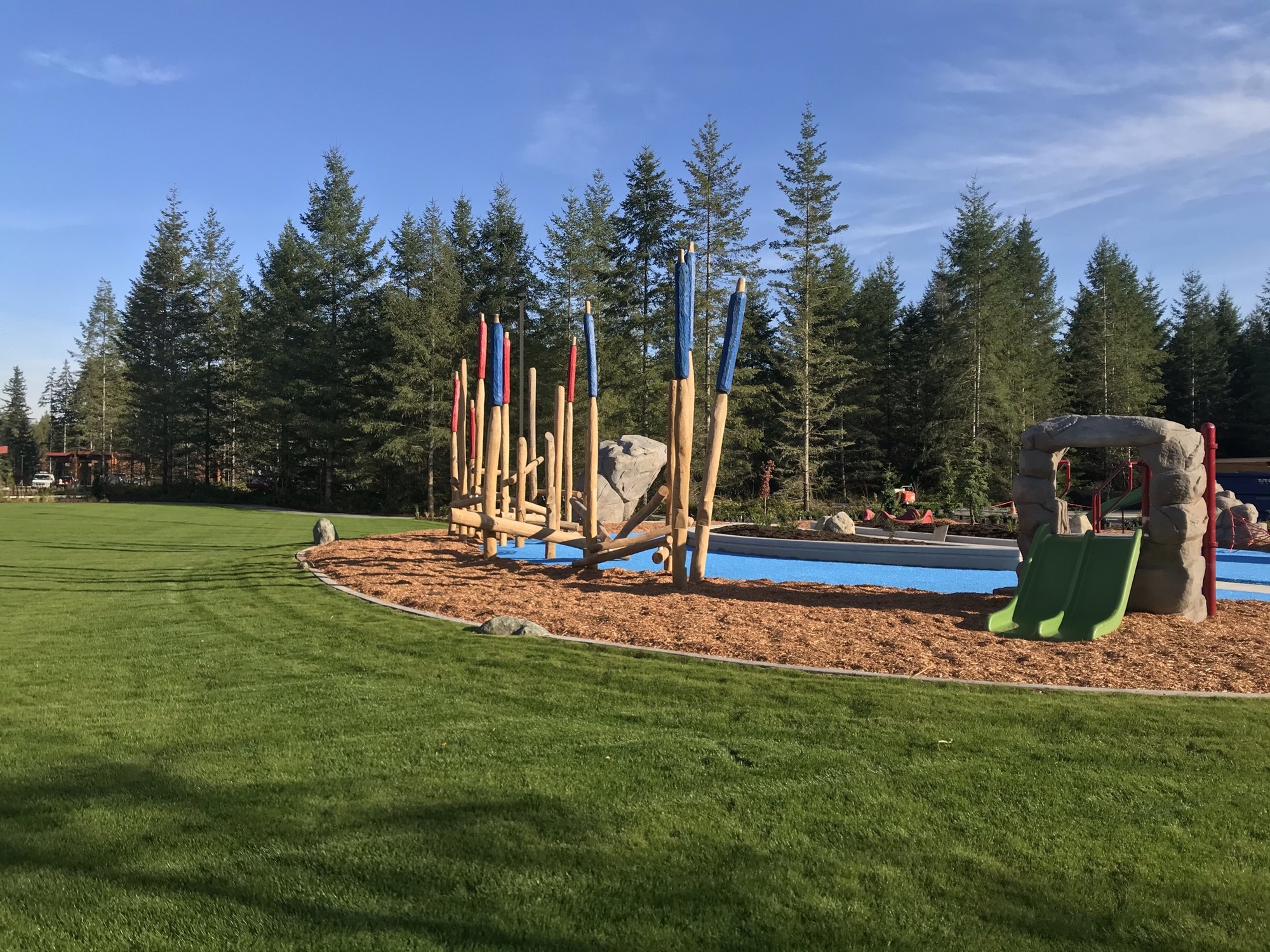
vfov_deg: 49.7
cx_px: 635
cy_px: 476
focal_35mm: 28
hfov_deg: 63.4
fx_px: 1027
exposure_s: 1/1429
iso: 20
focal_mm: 3.99
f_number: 1.8
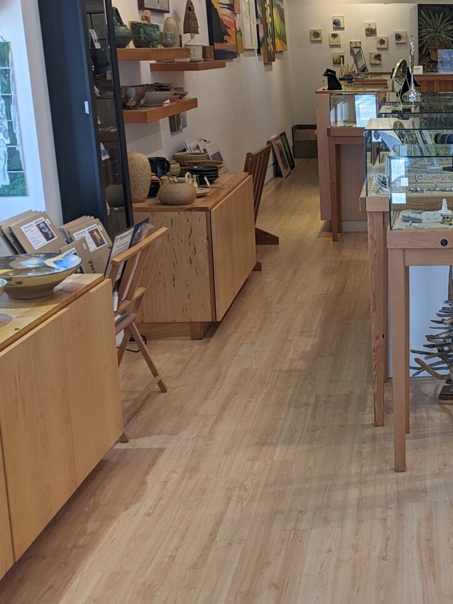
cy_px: 258
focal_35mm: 53
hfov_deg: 26.0
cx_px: 465
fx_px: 924
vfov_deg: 36.1
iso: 113
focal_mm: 5.43
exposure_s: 1/120
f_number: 1.89
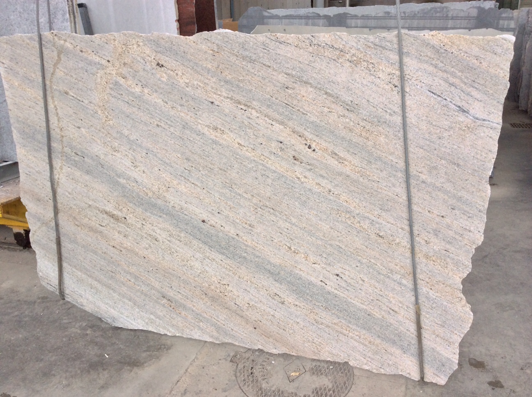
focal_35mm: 33
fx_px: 506
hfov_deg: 55.4
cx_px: 266
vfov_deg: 42.8
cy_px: 198
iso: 40
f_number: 2.4
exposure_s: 1/30
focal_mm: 3.3
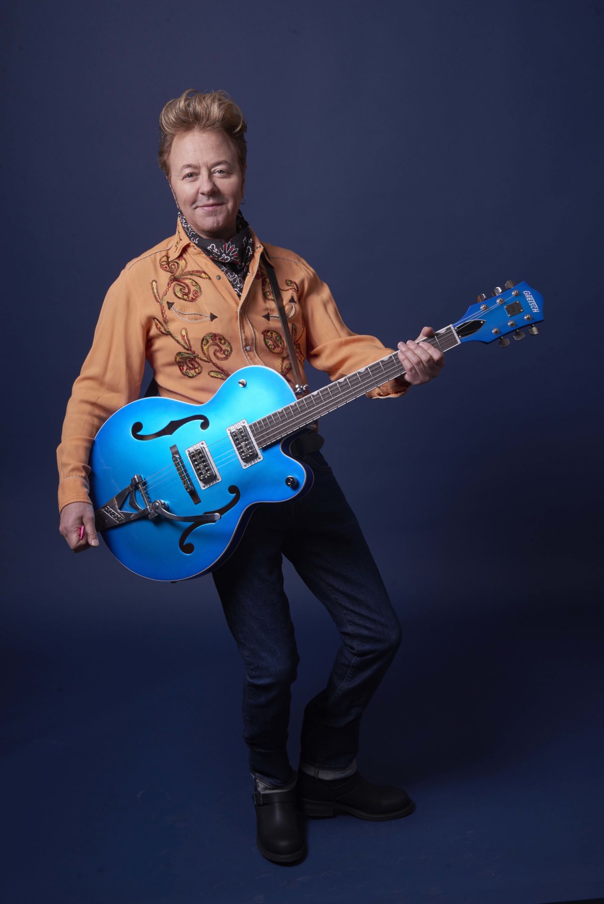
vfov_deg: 43.6
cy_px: 452
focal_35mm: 45
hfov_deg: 29.9
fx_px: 1132
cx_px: 302
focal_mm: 45
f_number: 13
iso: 200
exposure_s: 1/125
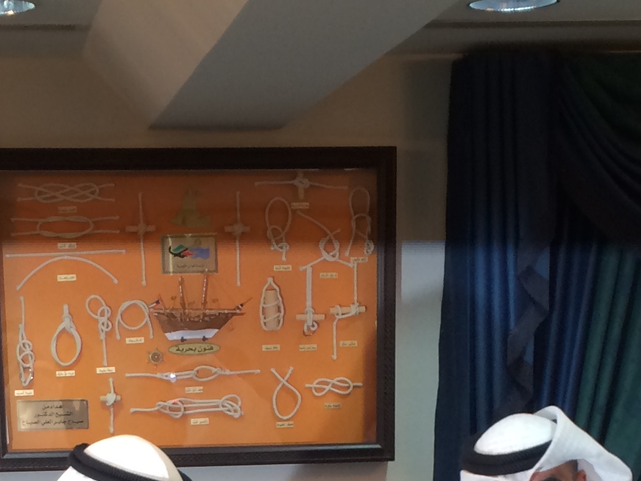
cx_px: 220
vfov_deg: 14.4
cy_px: 757
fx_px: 1759
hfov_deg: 20.6
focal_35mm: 95
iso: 40
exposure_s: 1/30
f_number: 2.2
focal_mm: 4.12
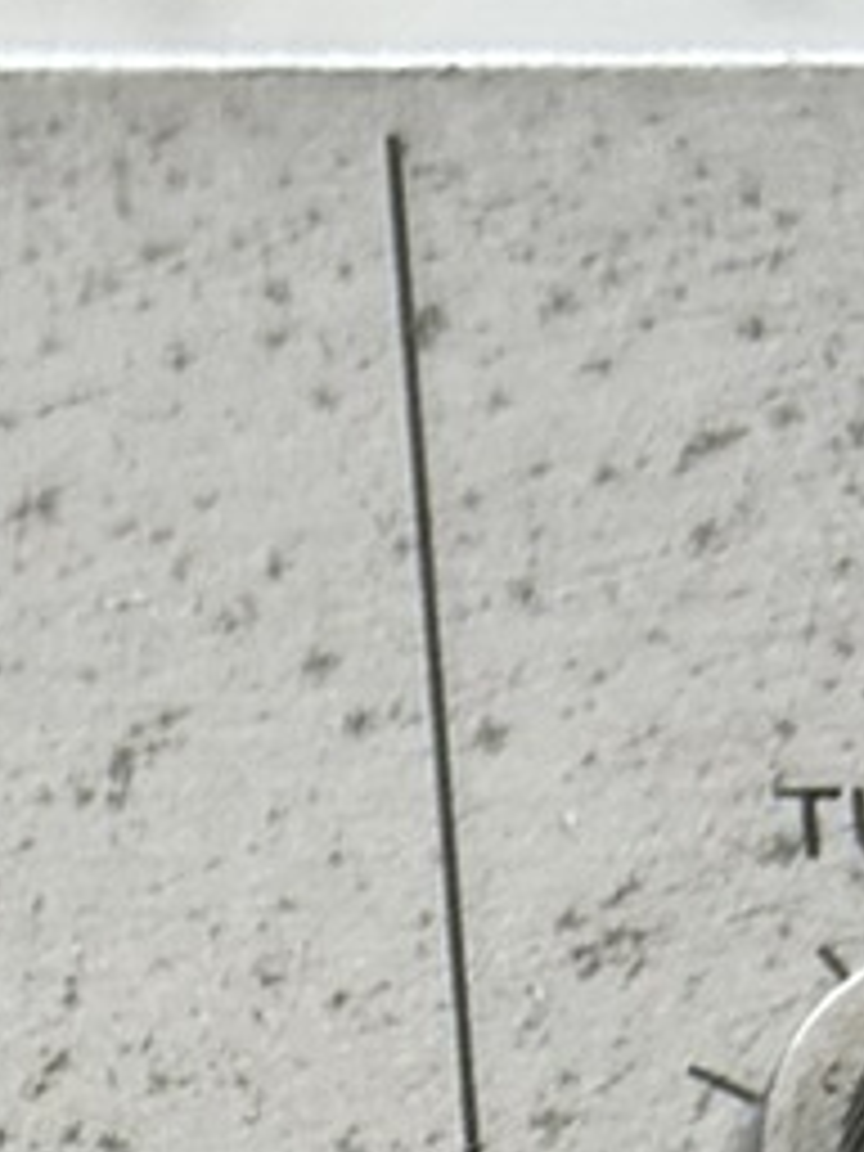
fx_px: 6922
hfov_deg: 6.6
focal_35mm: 208
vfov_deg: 8.5
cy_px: 2992
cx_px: -1544
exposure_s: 1/121
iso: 80
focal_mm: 5.7
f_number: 1.5
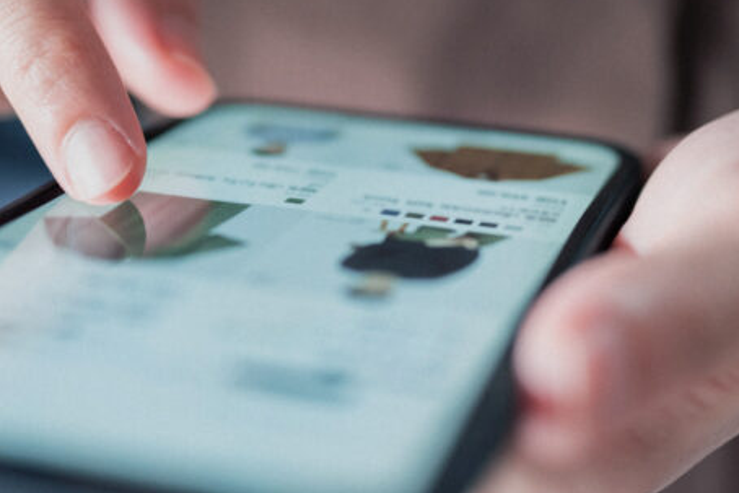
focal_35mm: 79
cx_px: 286
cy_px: 142
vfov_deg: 17.2
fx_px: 1622
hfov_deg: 25.6
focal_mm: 35
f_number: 2
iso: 400
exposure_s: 1/50
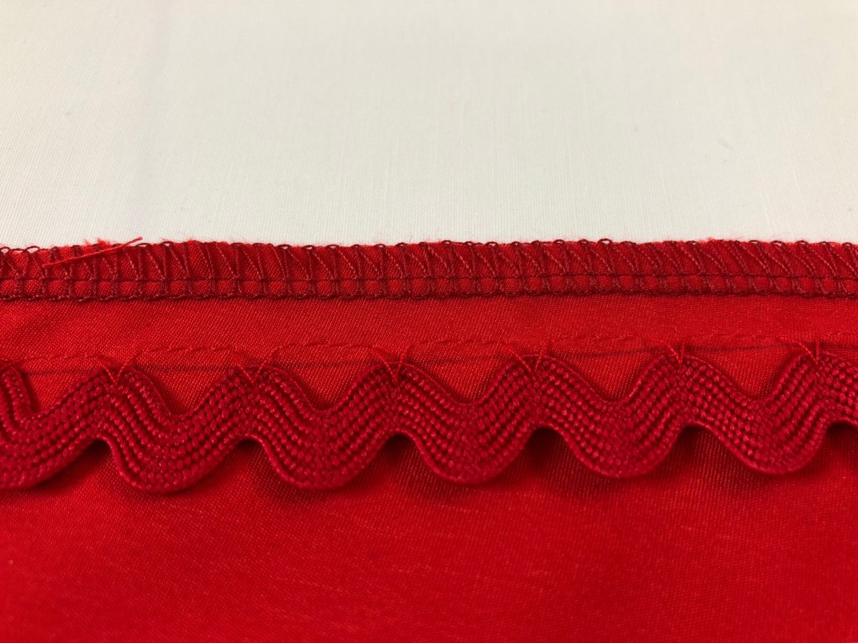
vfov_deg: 49.7
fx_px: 694
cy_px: 322
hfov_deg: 63.4
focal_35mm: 28
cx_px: 429
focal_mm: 4
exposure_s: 1/30
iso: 40
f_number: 1.8
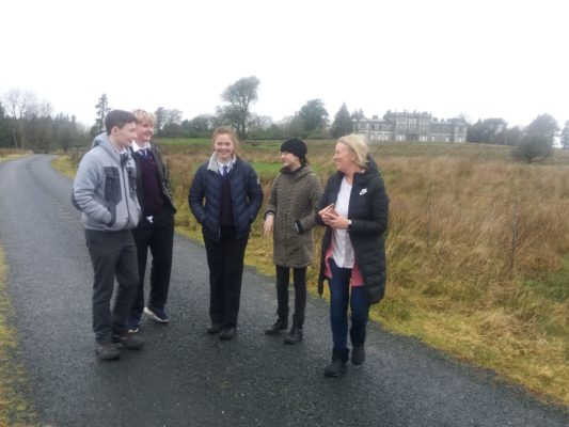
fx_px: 460
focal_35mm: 28
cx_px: 284
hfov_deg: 63.4
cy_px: 214
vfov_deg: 49.8
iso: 80
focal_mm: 3.7
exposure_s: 1/50
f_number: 1.9
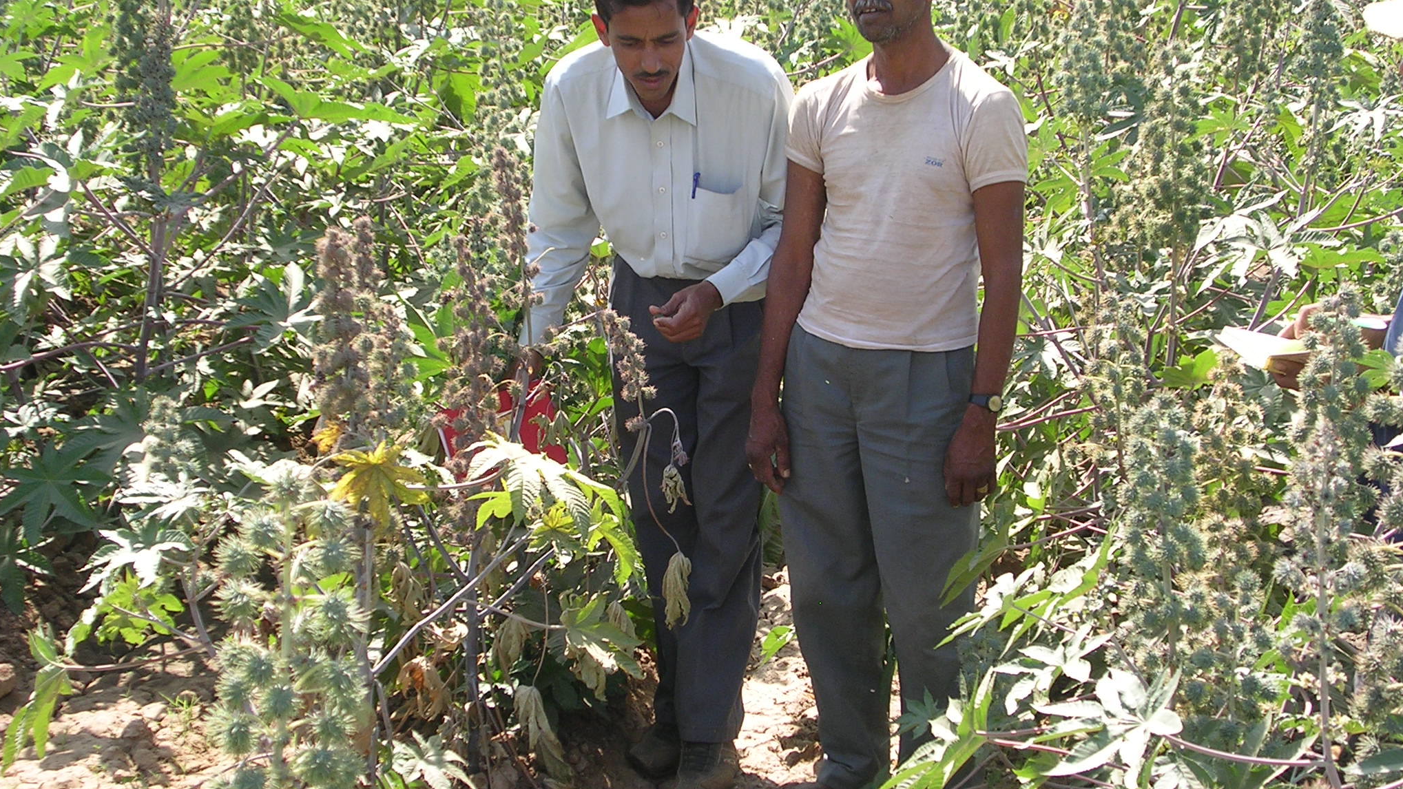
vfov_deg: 17.5
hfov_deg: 30.6
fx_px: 2567
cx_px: 703
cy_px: 375
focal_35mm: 69
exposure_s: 1/217
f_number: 3.5
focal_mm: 9.6
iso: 50
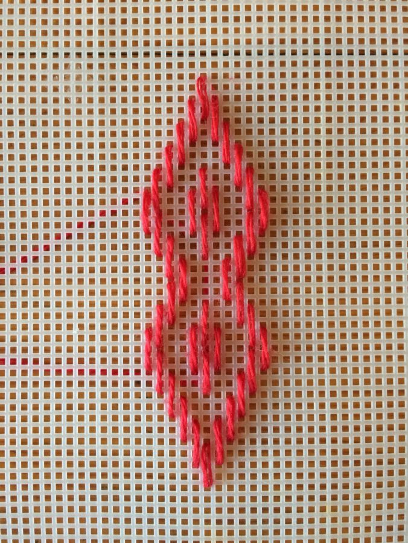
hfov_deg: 48.2
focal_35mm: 29
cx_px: 204
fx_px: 456
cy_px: 272
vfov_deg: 61.7
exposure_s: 1/30
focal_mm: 4.15
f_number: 2.2
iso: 200
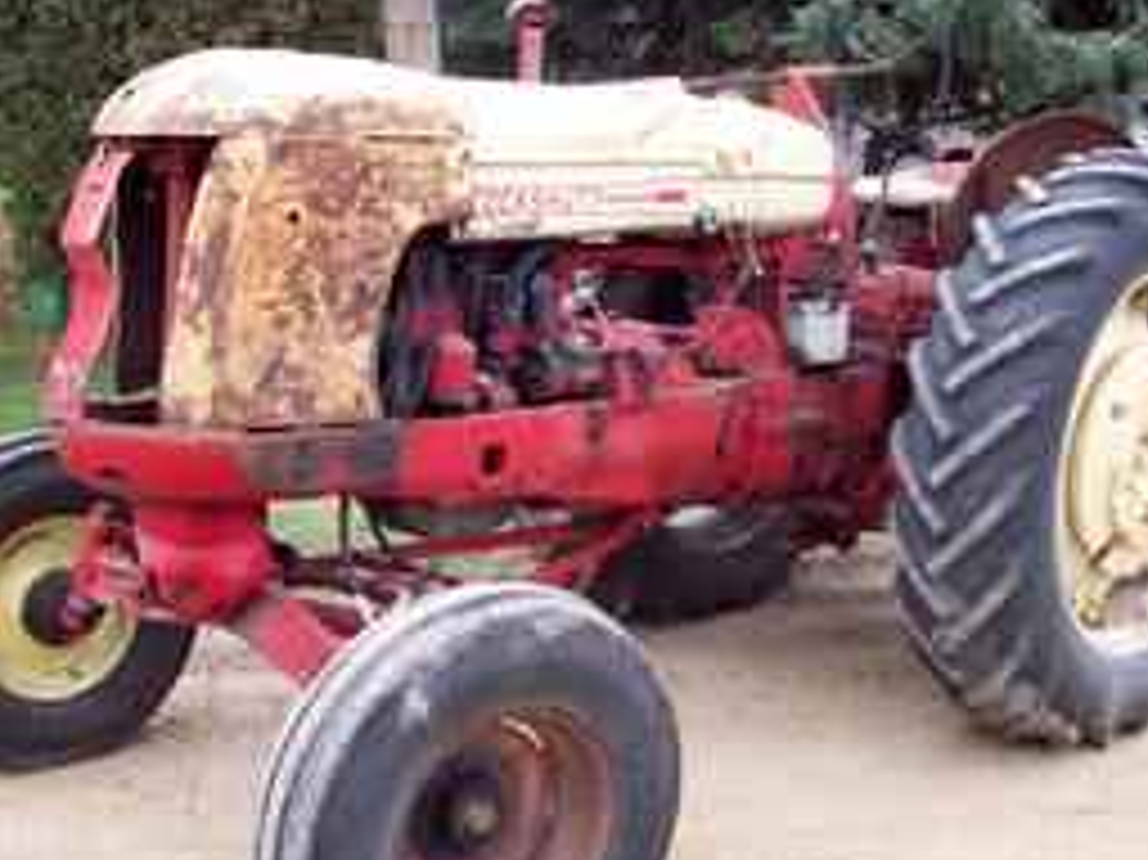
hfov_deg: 38.2
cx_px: 554
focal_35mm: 50
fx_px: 1657
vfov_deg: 29.1
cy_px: 459
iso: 80
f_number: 2.8
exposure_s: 1/157
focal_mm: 6.2
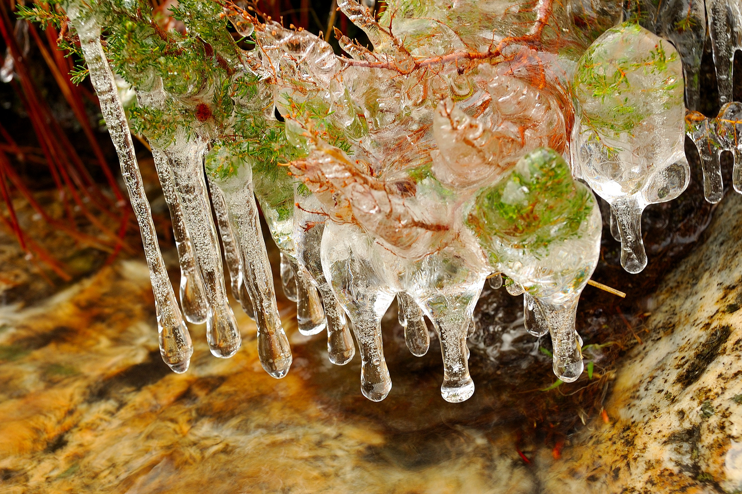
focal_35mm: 68
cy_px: 247
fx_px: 1390
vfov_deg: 20.1
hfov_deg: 29.9
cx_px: 371
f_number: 9.5
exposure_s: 1/15
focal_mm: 45
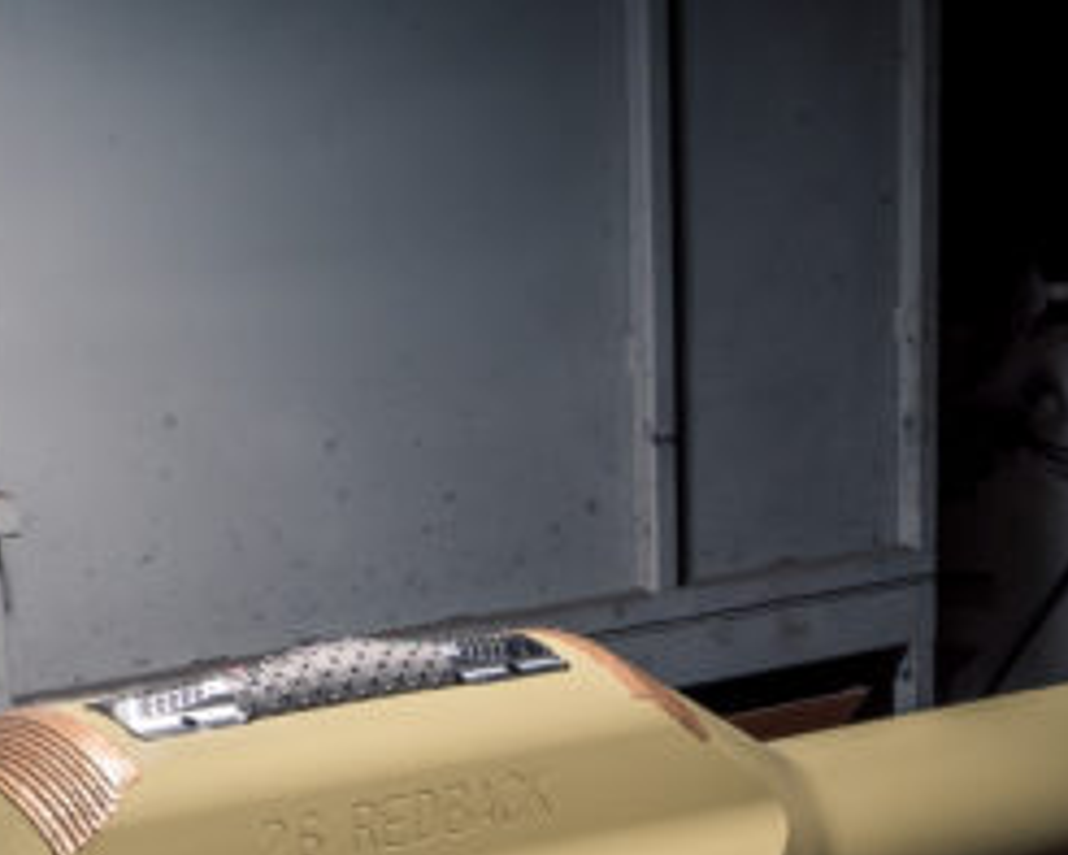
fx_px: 3858
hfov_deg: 15.6
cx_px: 873
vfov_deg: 11.7
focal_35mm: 122
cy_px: 1558
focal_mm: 15
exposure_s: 1/320
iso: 64
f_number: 8
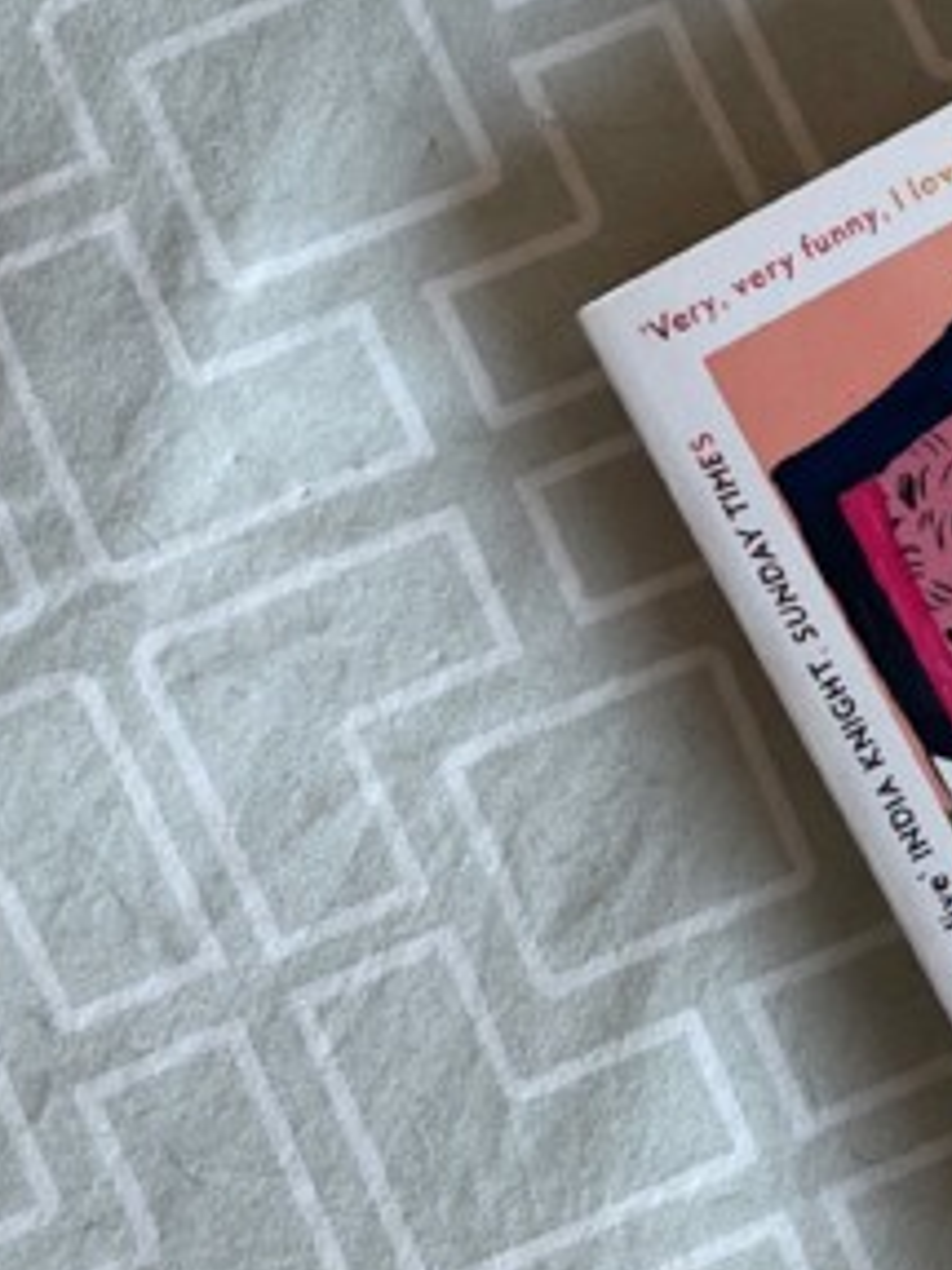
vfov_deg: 22.4
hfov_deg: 15.9
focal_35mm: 87
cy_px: 412
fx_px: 3193
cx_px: 1333
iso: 125
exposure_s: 1/105
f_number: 1.6
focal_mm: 5.1
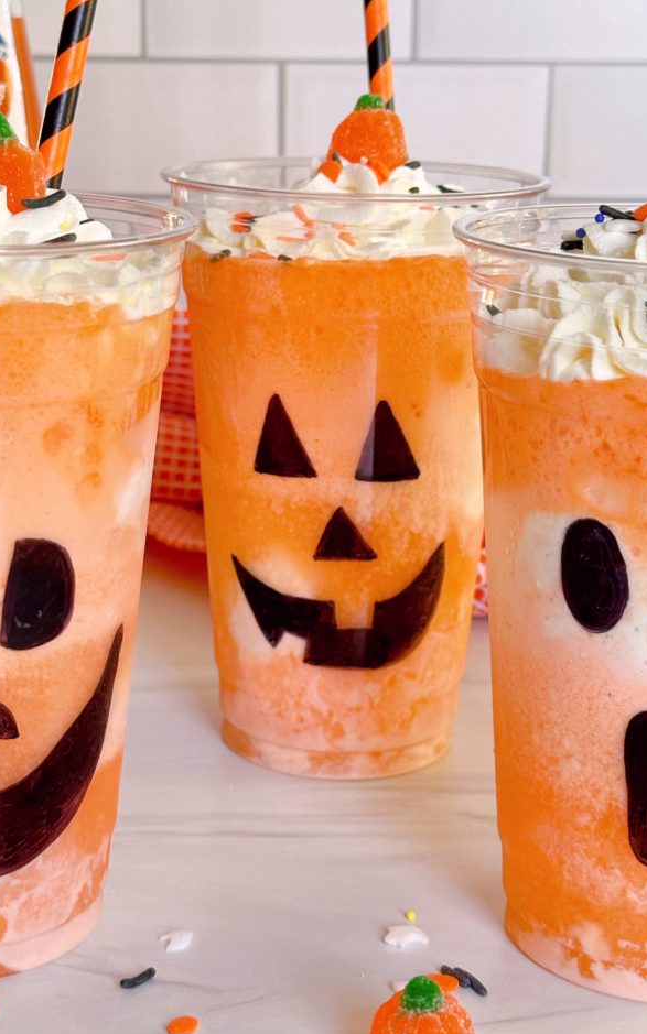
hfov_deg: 20.0
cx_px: 292
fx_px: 1834
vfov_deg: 31.5
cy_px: 483
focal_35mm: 65
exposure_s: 1/60
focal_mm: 6.86
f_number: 1.78
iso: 160
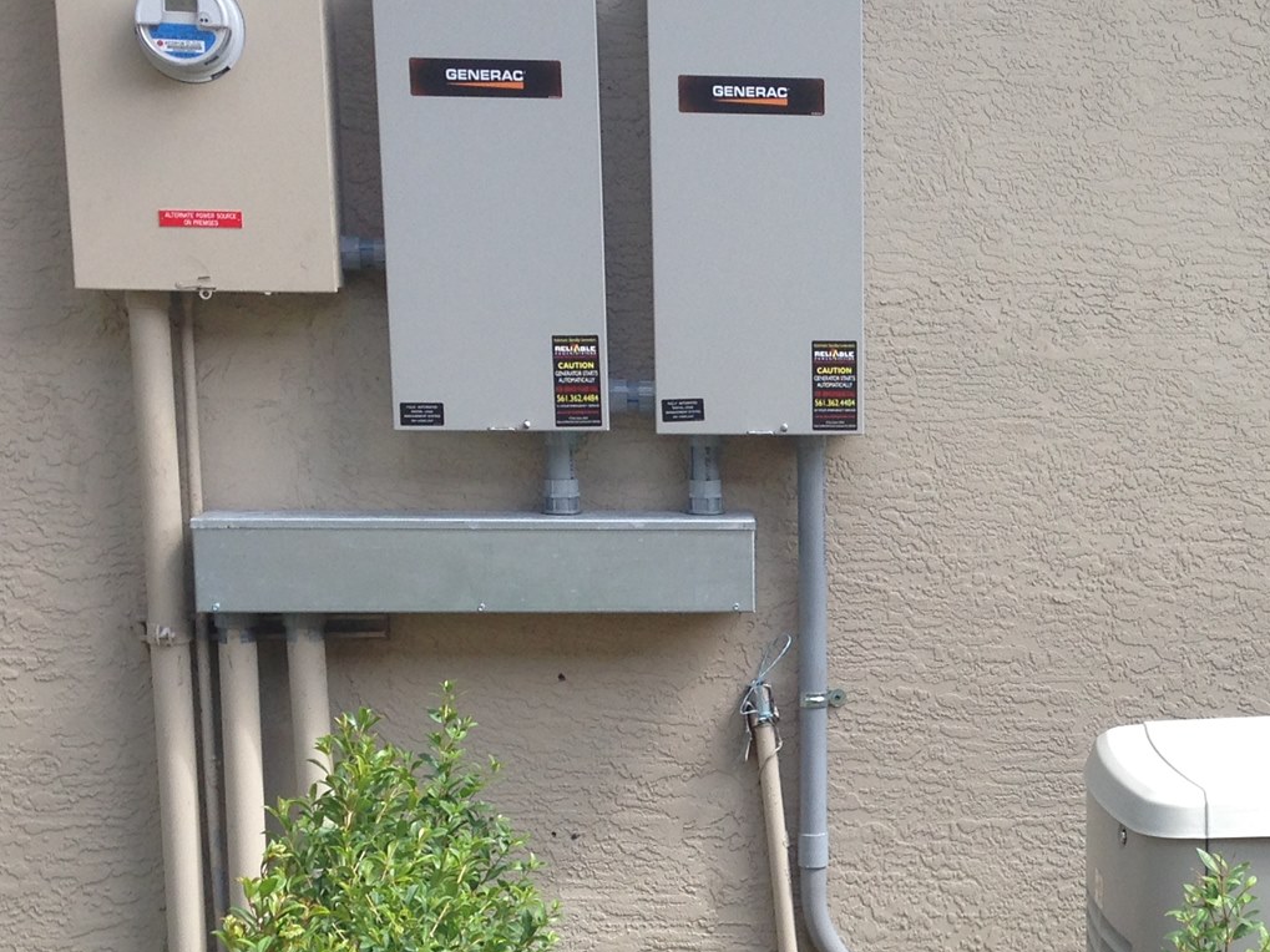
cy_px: 728
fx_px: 2715
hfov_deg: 25.7
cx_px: 1084
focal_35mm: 74
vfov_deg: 19.7
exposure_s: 1/361
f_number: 2.4
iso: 50
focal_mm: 4.12
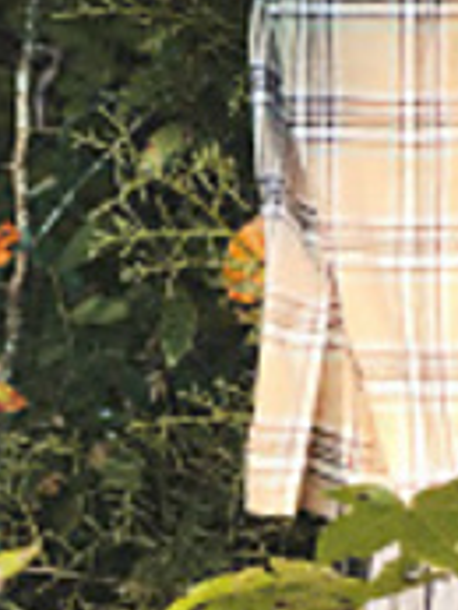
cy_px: -427
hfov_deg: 7.0
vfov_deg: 9.0
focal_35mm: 211
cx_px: 490
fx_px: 3718
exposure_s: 1/60
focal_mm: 6.6
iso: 32
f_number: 2.8
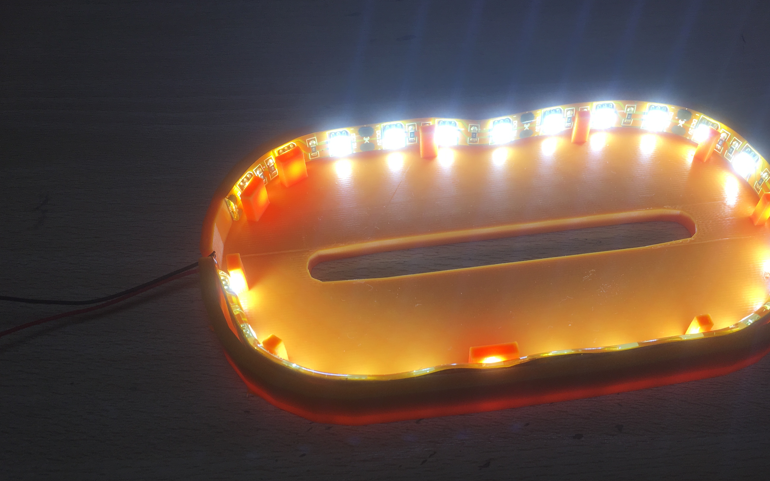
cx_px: 436
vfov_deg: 36.1
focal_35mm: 35
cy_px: 296
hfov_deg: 55.2
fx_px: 734
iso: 25
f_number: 2.2
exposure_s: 1/189
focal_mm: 4.15
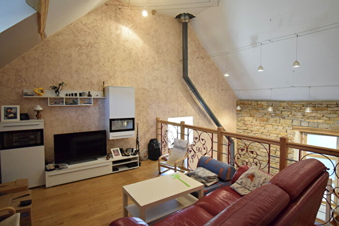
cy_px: 113
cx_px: 170
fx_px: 184
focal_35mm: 20
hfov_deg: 85.4
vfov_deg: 63.3
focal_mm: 13
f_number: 5
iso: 2500
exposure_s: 1/80
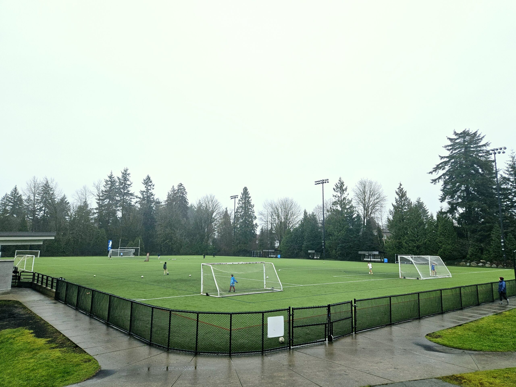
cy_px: 194
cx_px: 258
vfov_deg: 58.9
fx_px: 343
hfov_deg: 73.9
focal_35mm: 23
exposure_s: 1/182
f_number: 1.8
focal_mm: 5.4
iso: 100
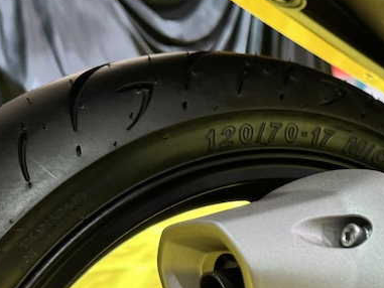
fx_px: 699
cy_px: 298
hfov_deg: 28.3
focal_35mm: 63
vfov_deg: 22.3
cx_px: 409
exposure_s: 1/60
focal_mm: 6.76
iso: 200
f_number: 1.78
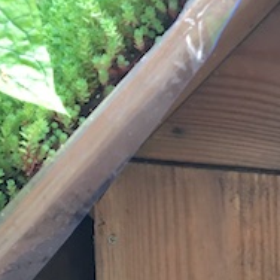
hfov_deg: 14.8
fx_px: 997
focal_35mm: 109
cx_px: 423
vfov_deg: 15.9
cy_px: 183
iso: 64
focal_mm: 4.15
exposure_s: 1/33
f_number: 2.2
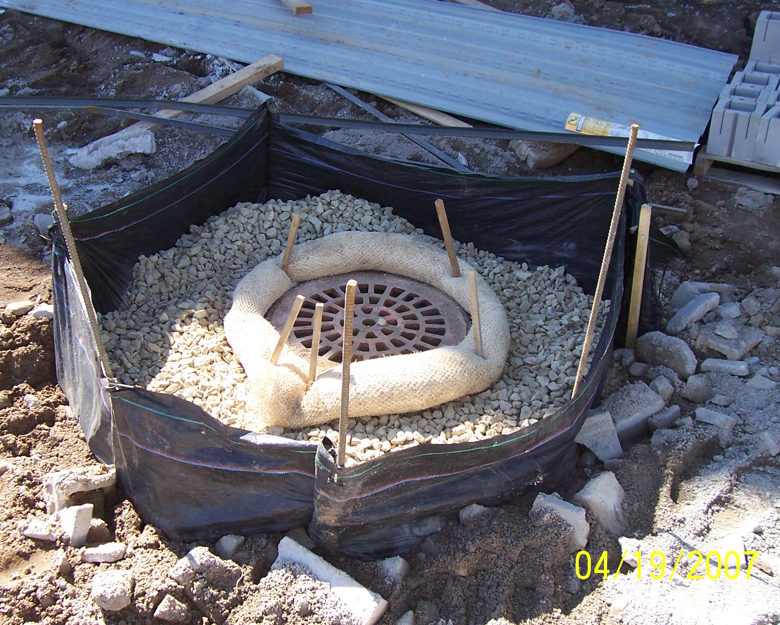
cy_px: 313
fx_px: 877
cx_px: 363
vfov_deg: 39.2
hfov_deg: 47.9
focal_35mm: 38
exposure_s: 1/350
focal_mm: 5.6
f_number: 2.7
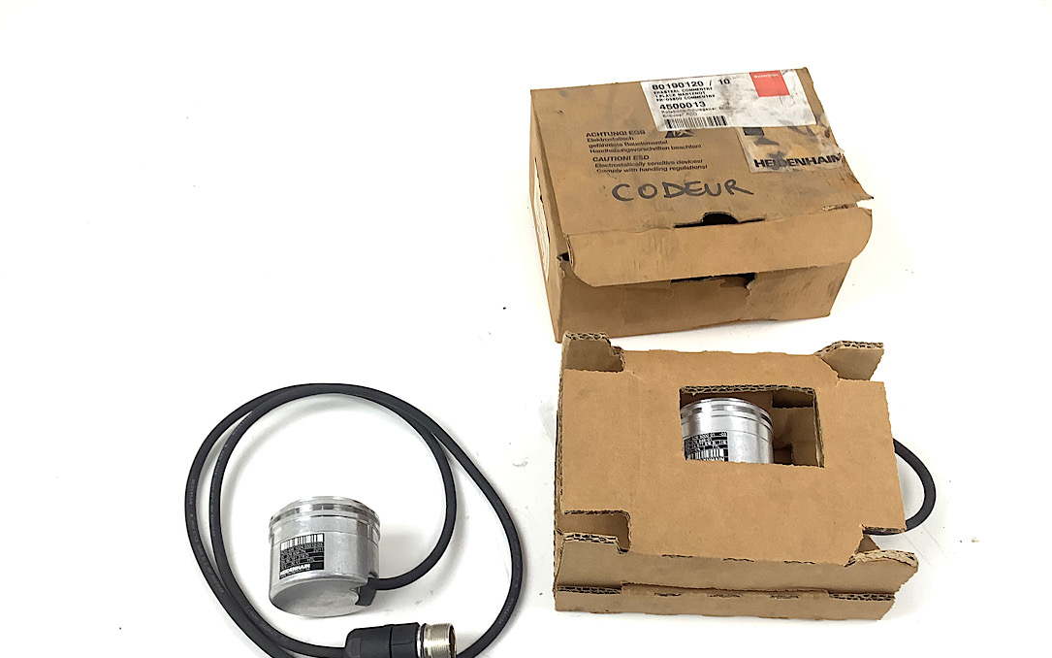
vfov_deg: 35.1
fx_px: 1032
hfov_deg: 54.0
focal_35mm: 36
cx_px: 537
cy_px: 416
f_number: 2.4
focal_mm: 3.3
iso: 50
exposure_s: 1/50
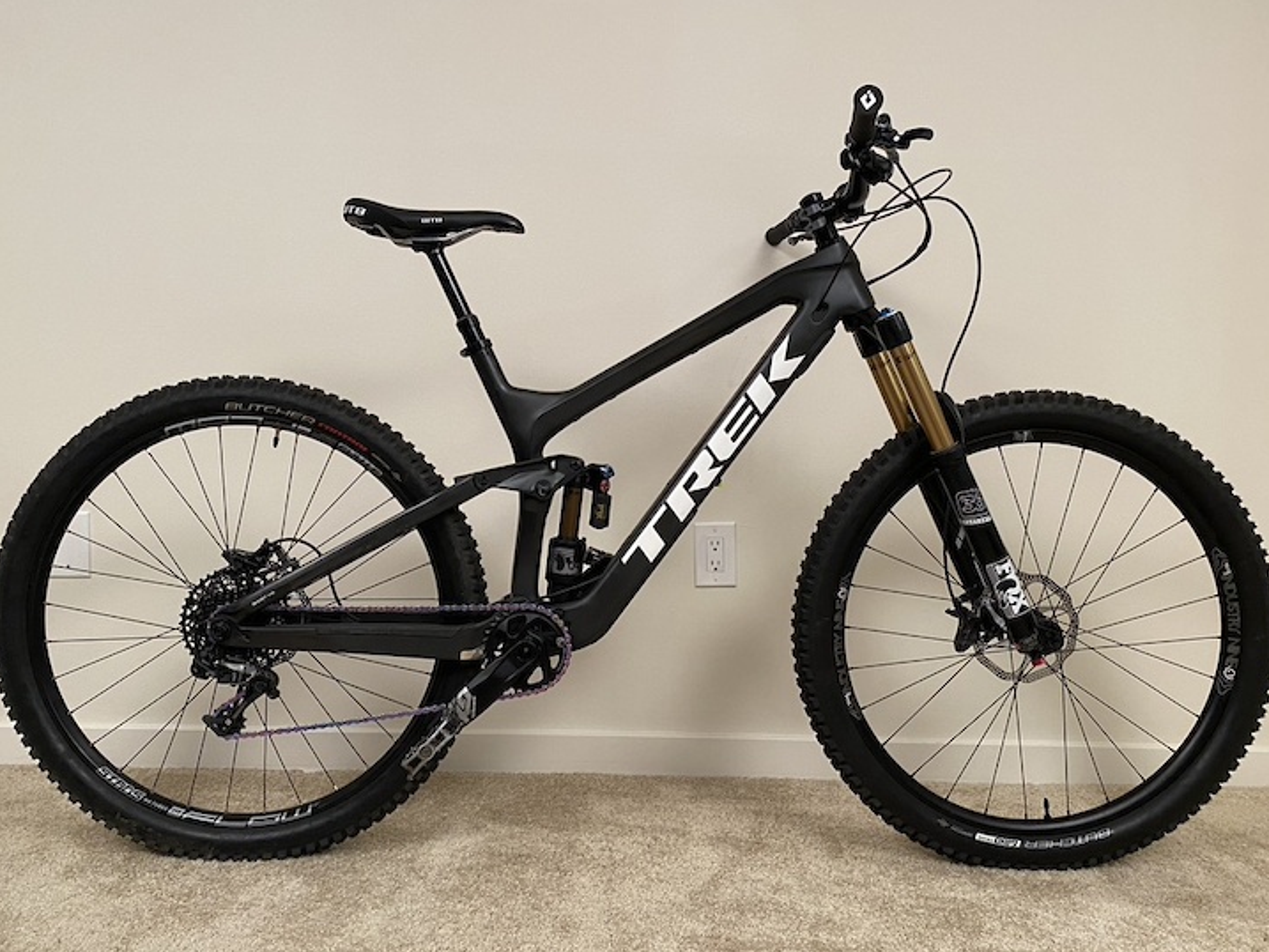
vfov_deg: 48.2
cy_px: 494
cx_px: 634
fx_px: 1063
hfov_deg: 61.7
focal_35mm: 29
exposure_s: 1/60
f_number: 1.8
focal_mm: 4.25
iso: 160
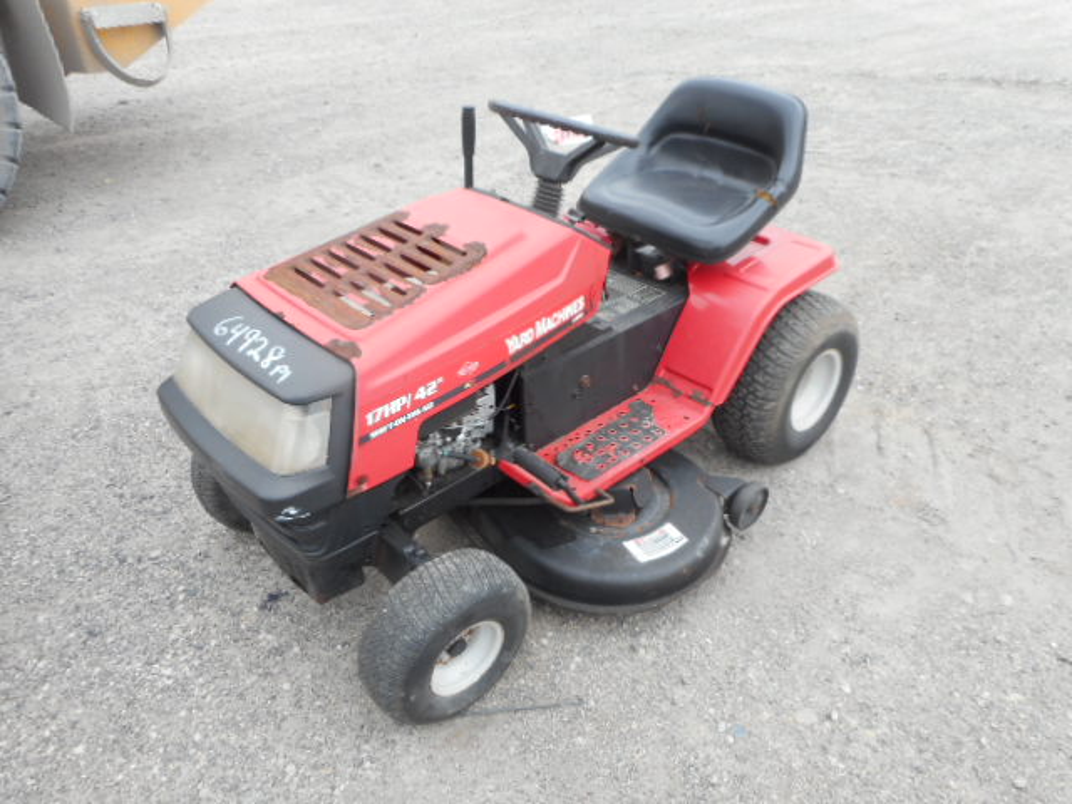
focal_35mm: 25
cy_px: 402
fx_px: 774
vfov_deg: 54.9
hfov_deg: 69.4
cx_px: 536
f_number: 3.7
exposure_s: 1/125
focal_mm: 4.5
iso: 80
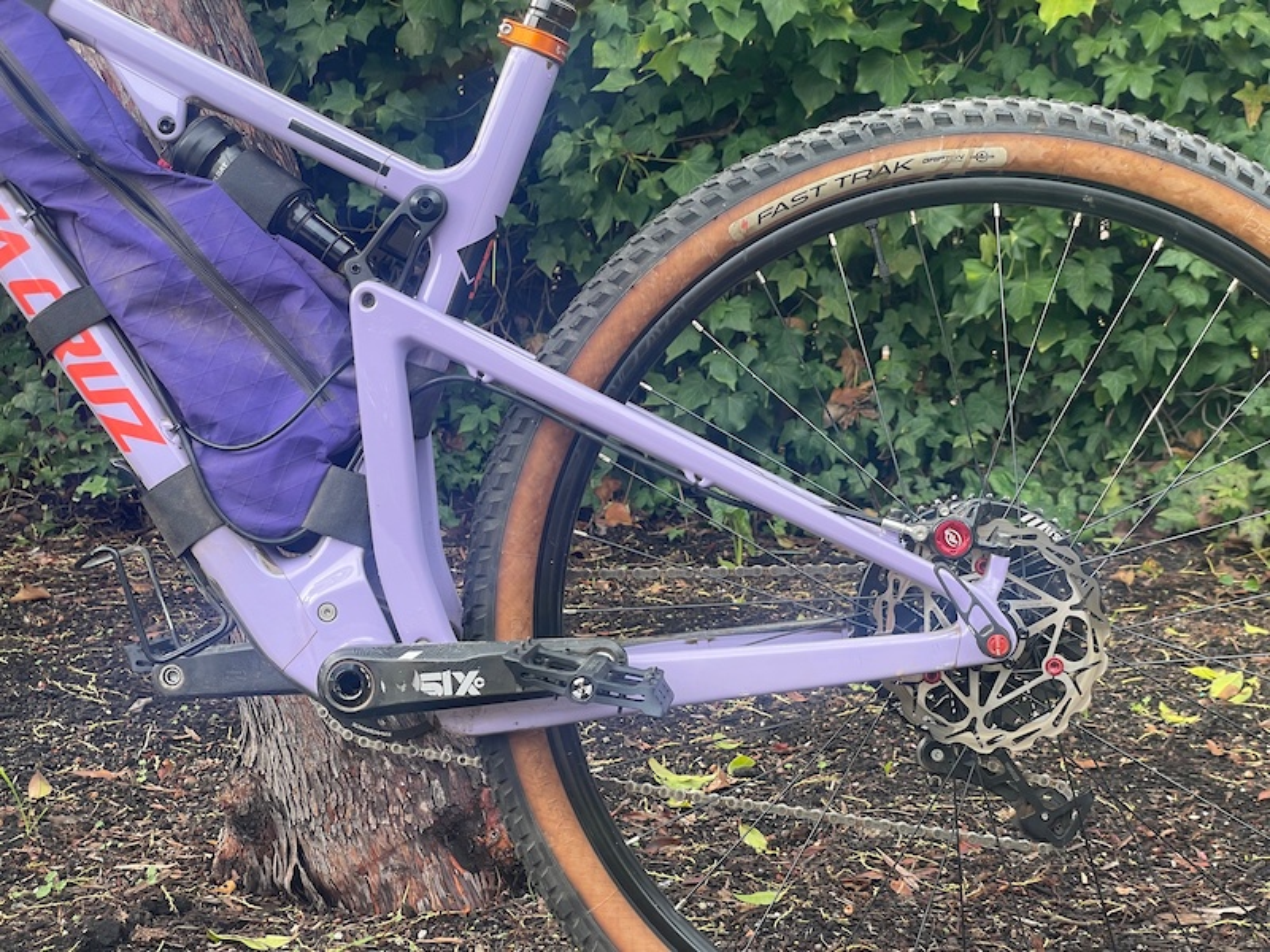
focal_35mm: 52
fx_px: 1908
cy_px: 476
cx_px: 635
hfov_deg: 36.8
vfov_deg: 28.0
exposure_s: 1/99
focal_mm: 6
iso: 32
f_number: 2
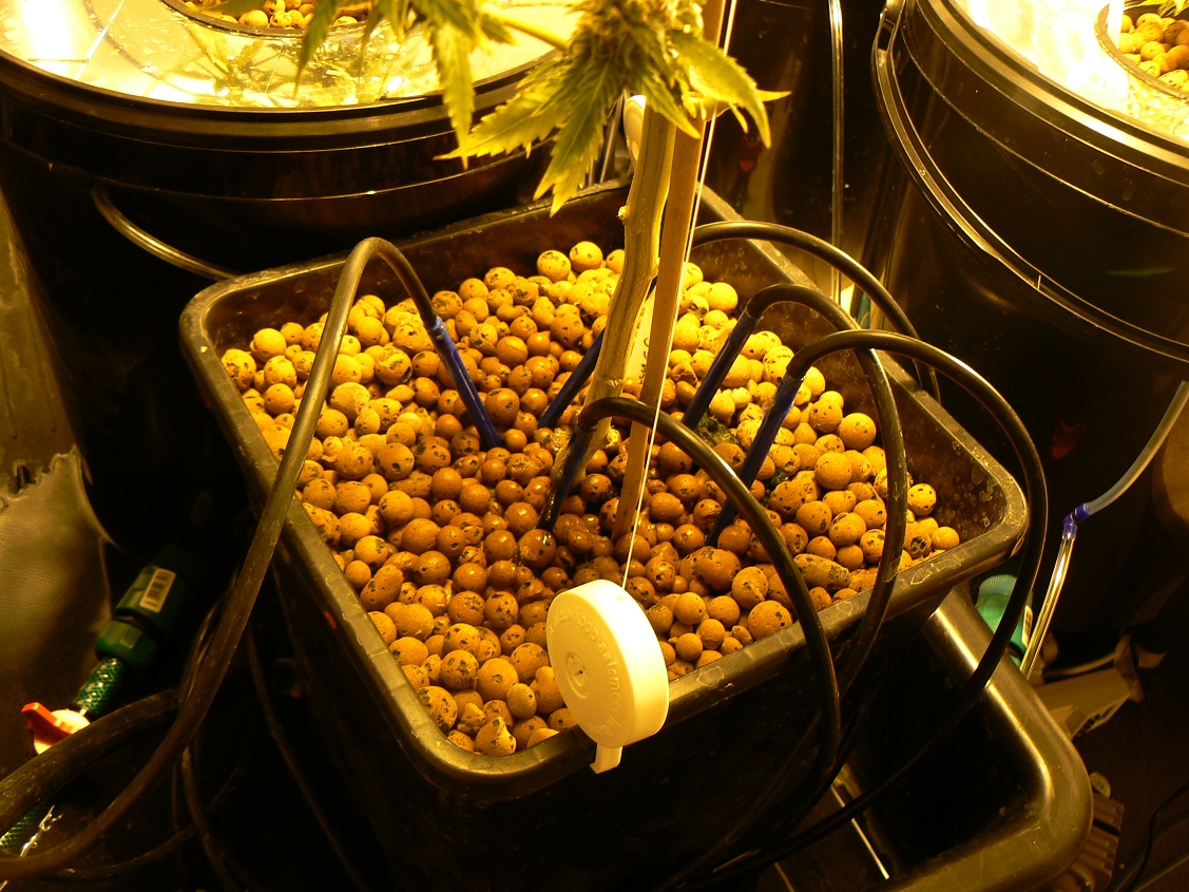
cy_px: 446
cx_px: 594
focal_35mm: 36
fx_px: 1236
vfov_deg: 39.6
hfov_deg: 51.4
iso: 80
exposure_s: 1/60
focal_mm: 6
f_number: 2.8
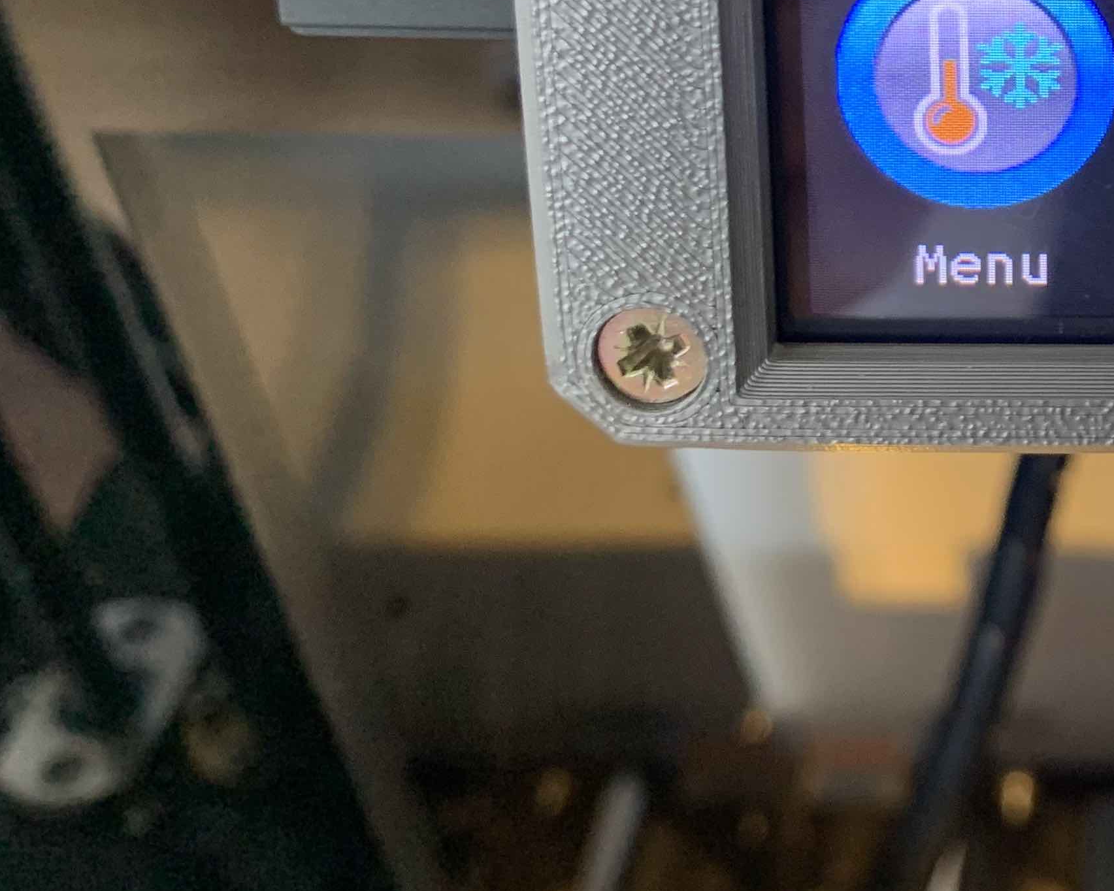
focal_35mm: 60
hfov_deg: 28.2
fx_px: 1978
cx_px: 1273
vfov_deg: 24.1
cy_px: -25
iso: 125
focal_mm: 4.25
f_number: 1.8
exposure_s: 1/60
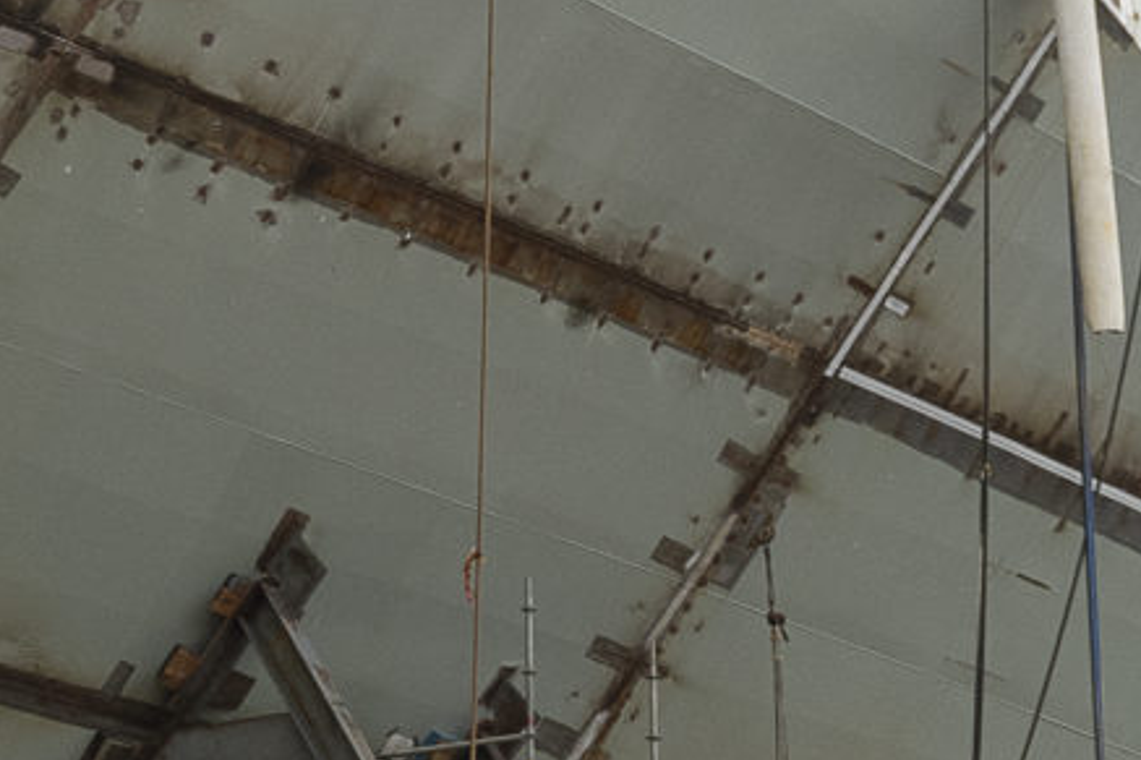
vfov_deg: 8.4
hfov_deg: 12.2
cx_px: -337
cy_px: 569
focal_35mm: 164
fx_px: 5196
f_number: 4.5
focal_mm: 24
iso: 400
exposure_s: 1/160
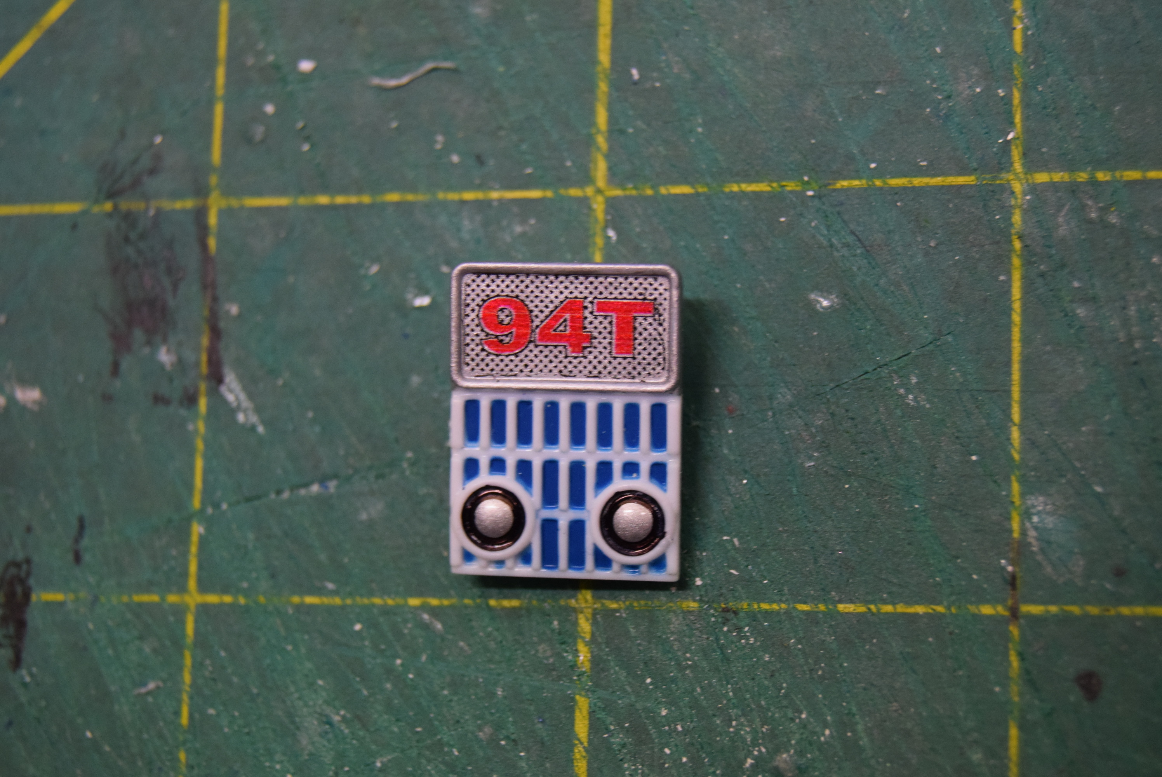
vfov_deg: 16.6
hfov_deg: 24.6
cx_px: 581
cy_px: 388
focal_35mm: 82
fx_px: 2665
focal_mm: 55
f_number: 5.6
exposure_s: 1/60
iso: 1600
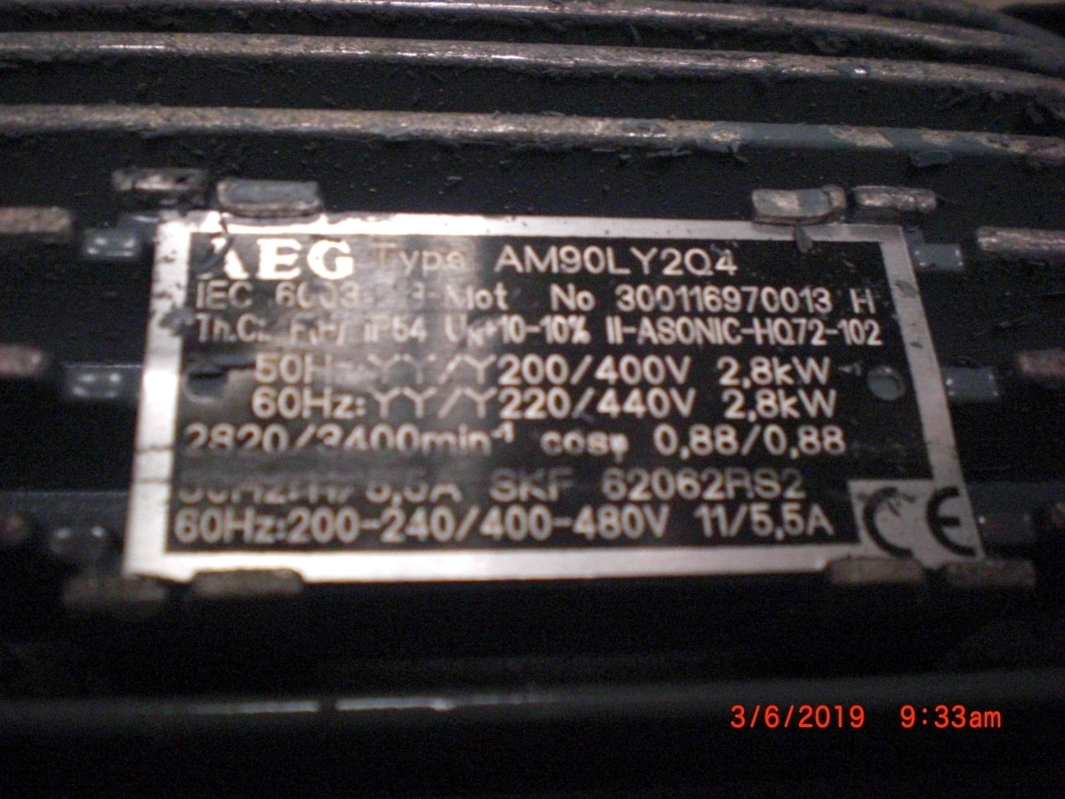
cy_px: 400
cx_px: 532
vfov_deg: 37.7
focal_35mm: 38
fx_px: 1169
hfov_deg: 49.0
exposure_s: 1/100
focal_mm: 6.3
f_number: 3.1
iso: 800
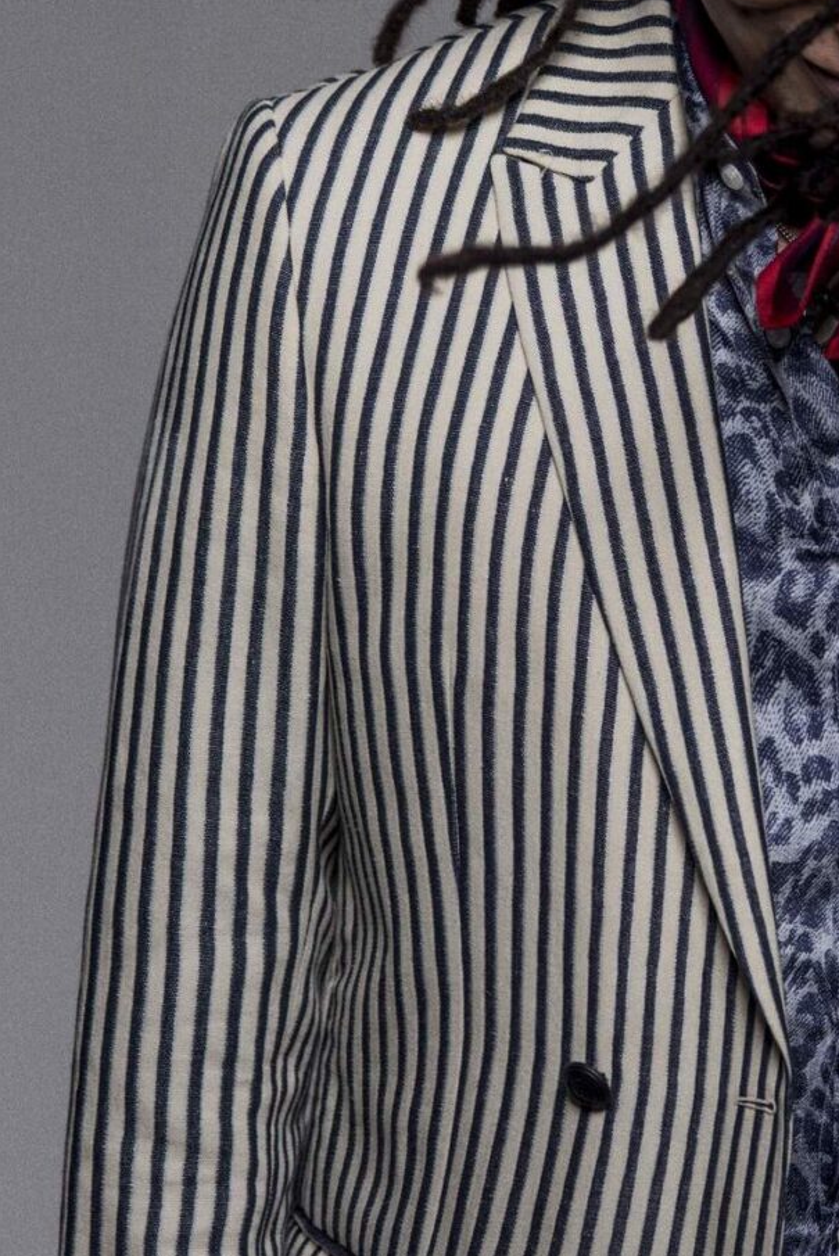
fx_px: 6215
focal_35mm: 178
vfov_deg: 11.5
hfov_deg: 7.7
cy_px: 355
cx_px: 665
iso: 64
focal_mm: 105
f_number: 4.5
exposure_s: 1/160
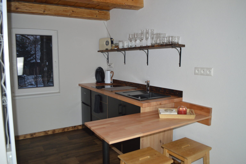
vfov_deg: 47.8
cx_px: 123
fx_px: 184
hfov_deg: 67.4
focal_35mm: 27
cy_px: 82
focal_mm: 18
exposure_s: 1/60
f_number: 3.5
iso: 500
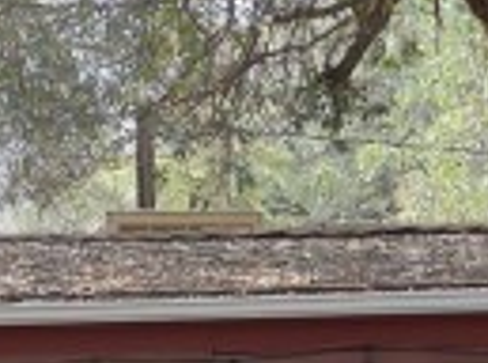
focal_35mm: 231
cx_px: -42
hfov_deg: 8.5
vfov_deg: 6.3
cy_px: 579
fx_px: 3247
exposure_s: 1/250
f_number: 2.8
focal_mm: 6
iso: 80
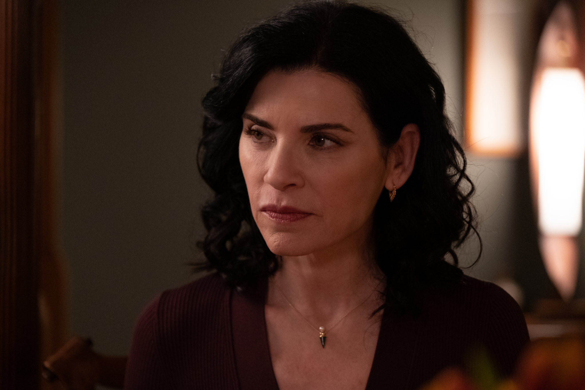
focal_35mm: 159
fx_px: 2583
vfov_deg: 8.6
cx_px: 292
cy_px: 195
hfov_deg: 12.9
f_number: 2.8
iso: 4000
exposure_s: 1/60
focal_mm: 106
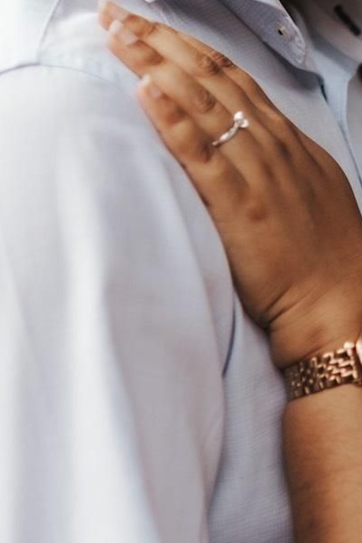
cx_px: 533
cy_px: 210
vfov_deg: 7.2
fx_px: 4344
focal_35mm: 288
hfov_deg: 4.7
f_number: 1.6
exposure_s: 1/1000
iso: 400
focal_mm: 56
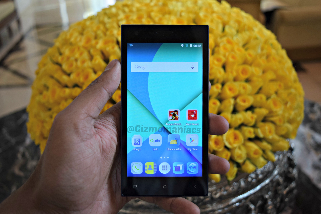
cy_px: 107
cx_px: 160
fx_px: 321
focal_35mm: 36
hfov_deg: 53.1
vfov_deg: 36.9
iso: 450
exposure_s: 1/60
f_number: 4
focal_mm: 24
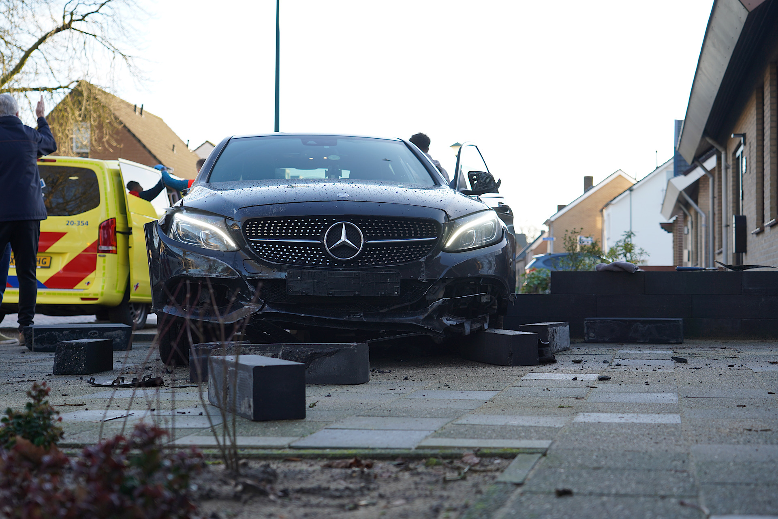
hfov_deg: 38.9
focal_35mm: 51
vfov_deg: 26.5
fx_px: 1102
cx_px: 389
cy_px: 260
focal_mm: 51
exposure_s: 1/80
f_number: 4.5
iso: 100
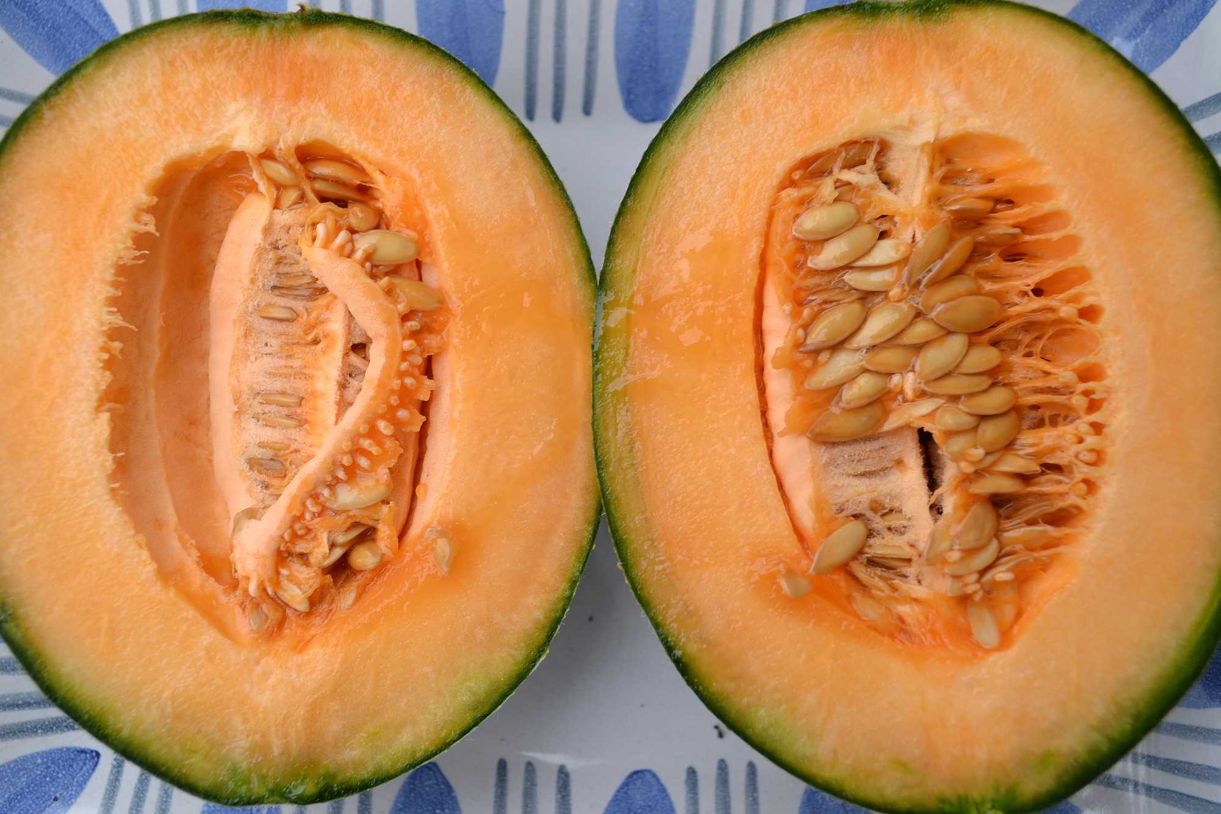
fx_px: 1424
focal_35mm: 42
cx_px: 610
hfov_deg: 46.4
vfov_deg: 31.9
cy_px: 407
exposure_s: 1/50
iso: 100
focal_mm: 28
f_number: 5.6
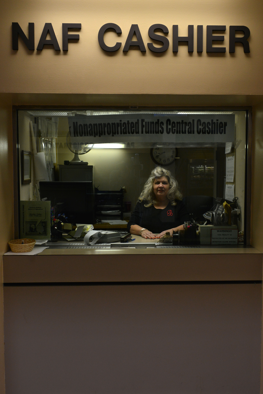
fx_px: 350
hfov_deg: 41.1
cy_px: 197
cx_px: 132
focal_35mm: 32
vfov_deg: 58.7
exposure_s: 1/50
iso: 640
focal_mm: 32
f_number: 8
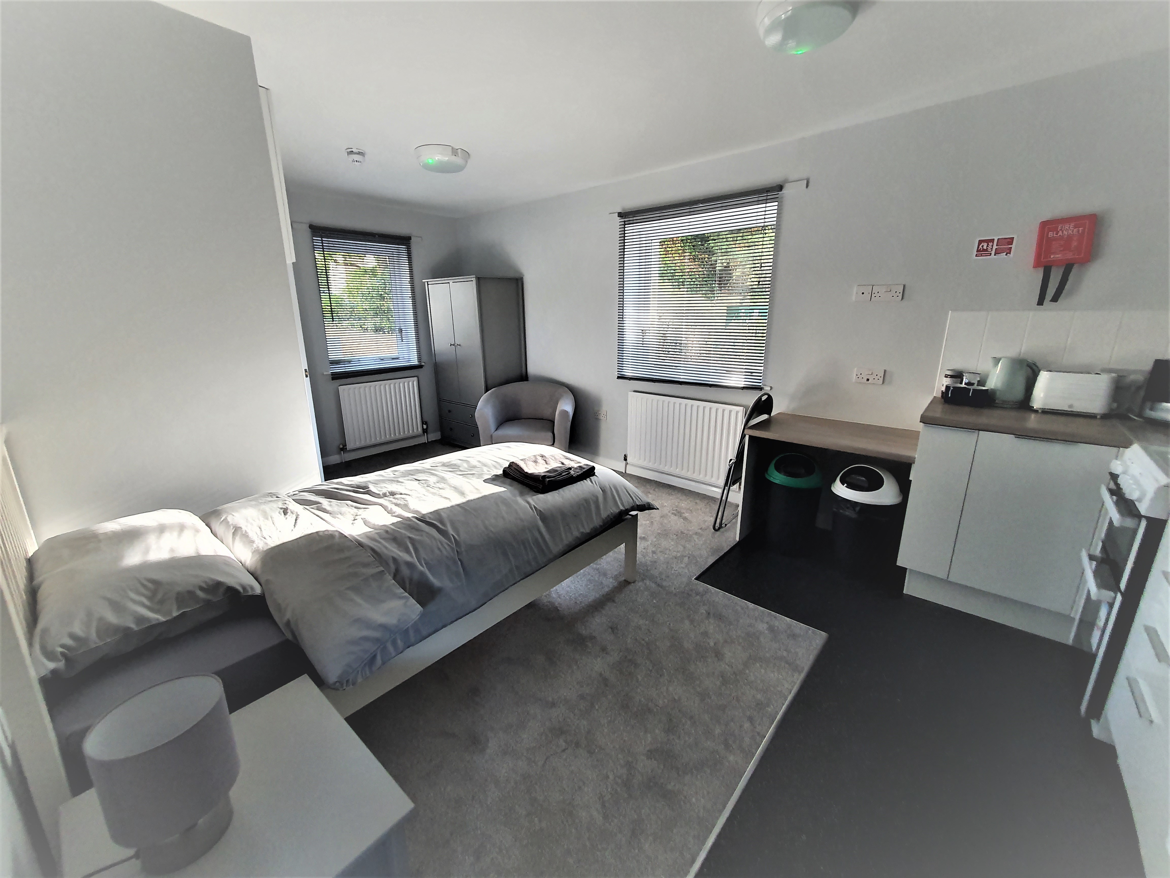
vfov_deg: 89.9
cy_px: 439
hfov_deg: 106.2
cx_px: 585
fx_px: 439
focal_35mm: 13
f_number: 2.2
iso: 250
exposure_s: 1/50
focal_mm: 1.8
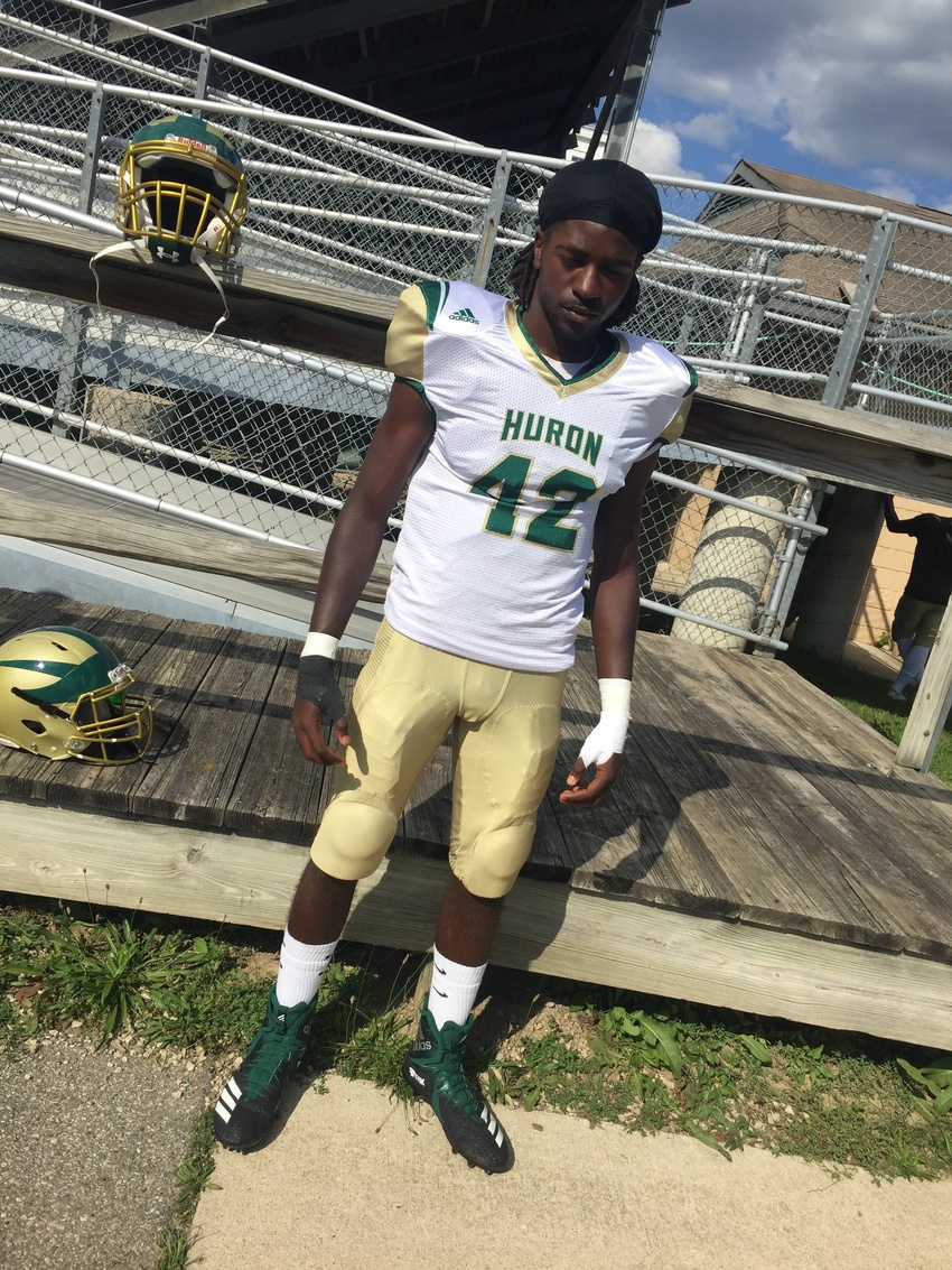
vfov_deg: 61.7
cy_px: 635
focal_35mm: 29
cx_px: 476
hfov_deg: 48.2
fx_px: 1063
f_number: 2.2
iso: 32
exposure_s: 1/3597
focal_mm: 4.15
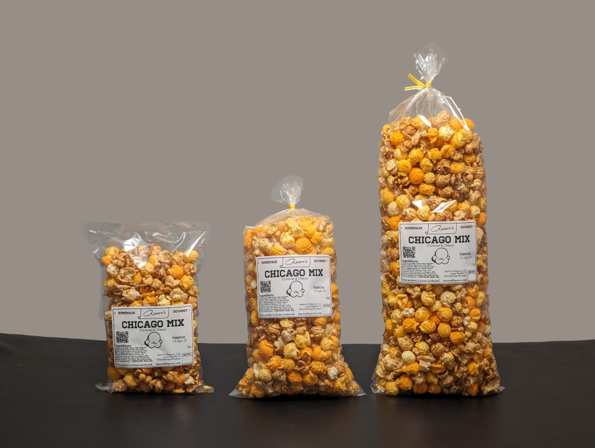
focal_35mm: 48
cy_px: 224
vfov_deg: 30.3
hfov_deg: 39.6
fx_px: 826
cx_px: 298
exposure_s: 1/60
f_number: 1.85
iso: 150
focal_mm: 6.81
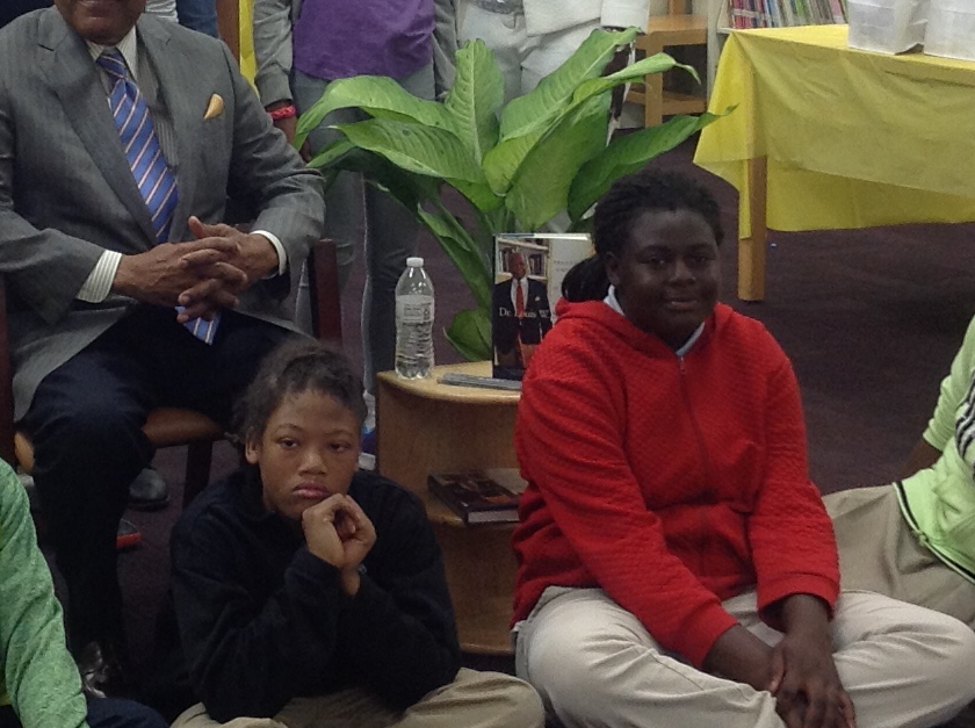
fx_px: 3037
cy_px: 38
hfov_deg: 18.1
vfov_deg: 13.5
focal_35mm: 108
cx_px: 229
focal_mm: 4.28
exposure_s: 1/40
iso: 64
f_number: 2.4
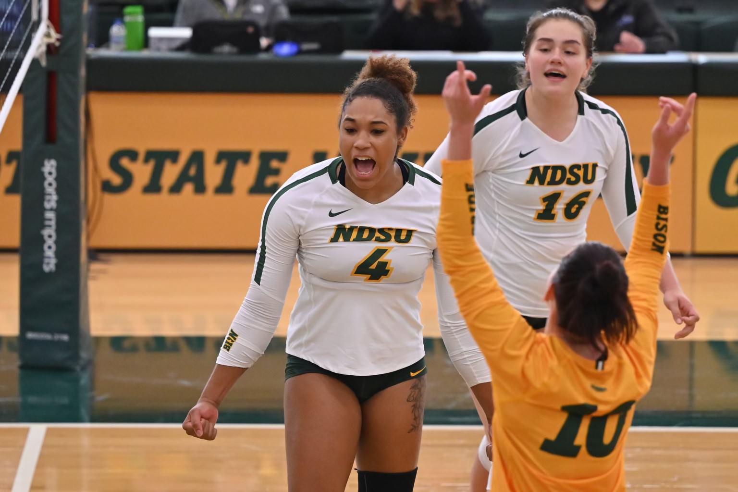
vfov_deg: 10.2
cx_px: 369
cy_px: 246
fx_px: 2767
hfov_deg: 15.2
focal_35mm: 135
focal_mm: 135
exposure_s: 1/1250
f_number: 2.8
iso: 3200
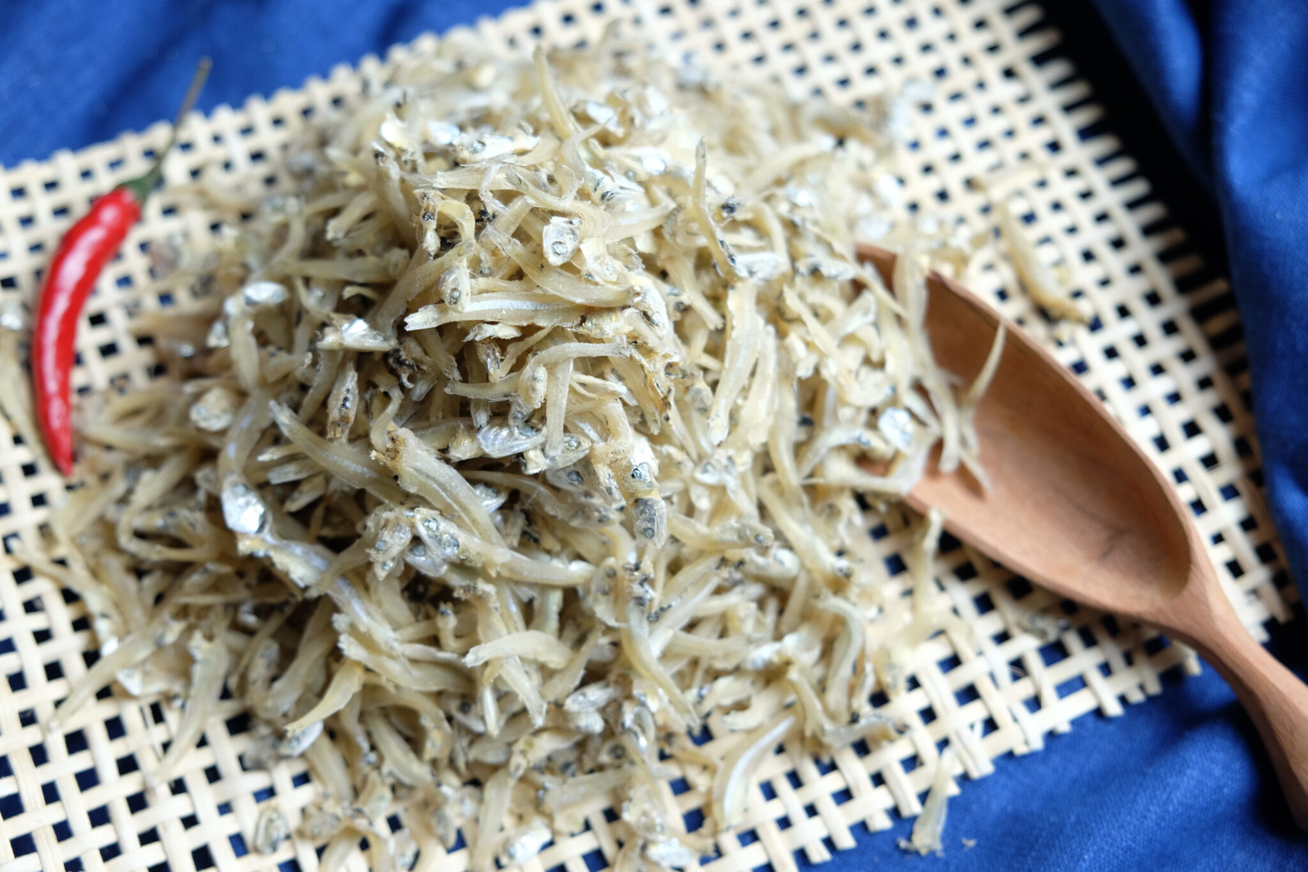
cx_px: 654
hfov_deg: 48.5
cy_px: 436
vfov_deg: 33.4
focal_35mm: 40
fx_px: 1453
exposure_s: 1/20
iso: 200
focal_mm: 26.5
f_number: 3.2
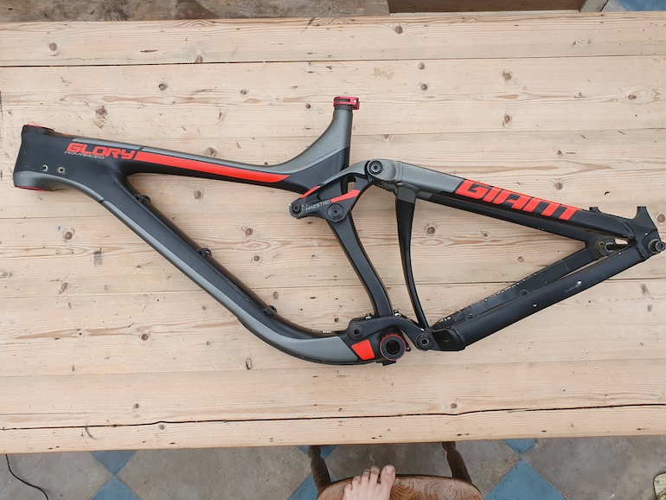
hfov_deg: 65.3
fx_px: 520
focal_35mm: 27
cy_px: 249
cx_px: 339
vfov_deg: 51.4
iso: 100
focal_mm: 4.32
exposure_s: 1/120
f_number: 2.4
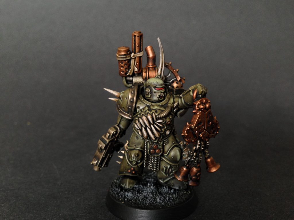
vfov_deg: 42.9
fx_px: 280
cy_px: 110
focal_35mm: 33
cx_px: 147
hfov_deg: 55.4
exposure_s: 1/20
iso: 125
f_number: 2.4
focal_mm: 4.12
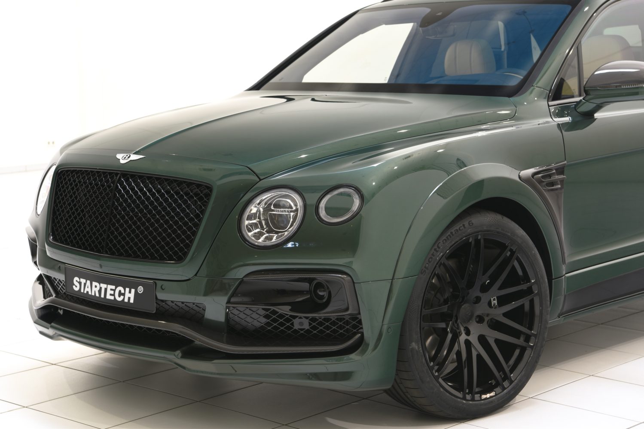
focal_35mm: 70
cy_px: 214
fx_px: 1252
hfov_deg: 28.8
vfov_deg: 19.5
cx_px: 322
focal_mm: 70
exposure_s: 3
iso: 64
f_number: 8
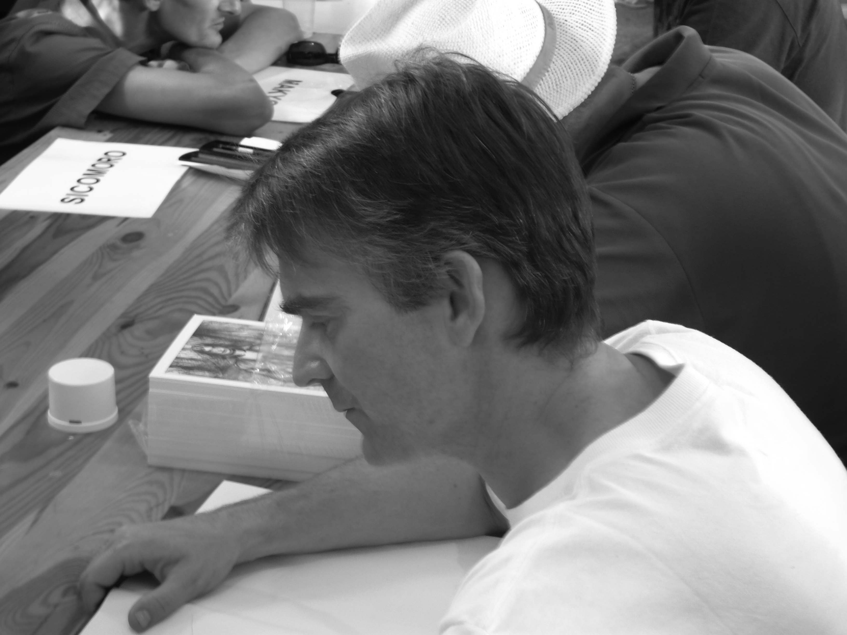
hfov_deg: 27.4
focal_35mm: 71
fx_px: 1737
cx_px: 424
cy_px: 318
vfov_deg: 20.7
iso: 100
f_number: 3.2
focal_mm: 11.7
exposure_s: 1/4
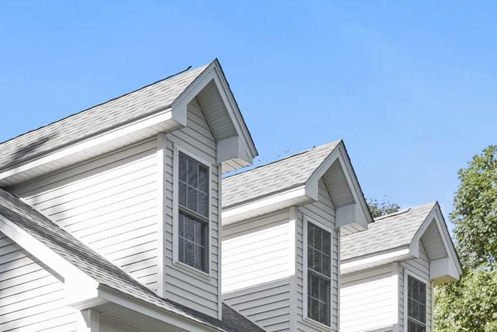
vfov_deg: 14.5
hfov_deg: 20.4
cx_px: -189
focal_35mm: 89
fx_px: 1229
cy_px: 468
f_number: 8
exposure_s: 1/400
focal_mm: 25
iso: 800
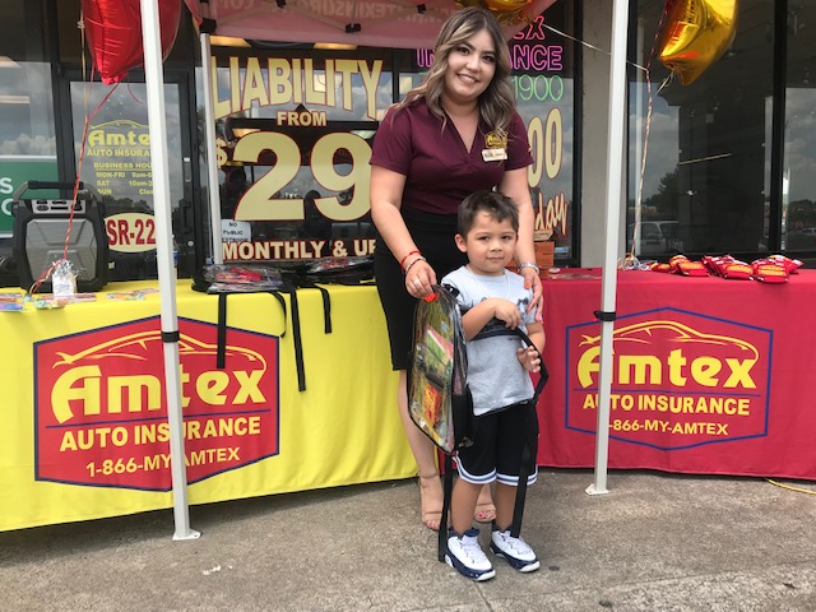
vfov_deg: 49.7
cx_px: 408
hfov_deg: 63.4
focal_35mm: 28
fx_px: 660
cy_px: 306
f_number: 1.8
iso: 20
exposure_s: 1/778
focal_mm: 3.99
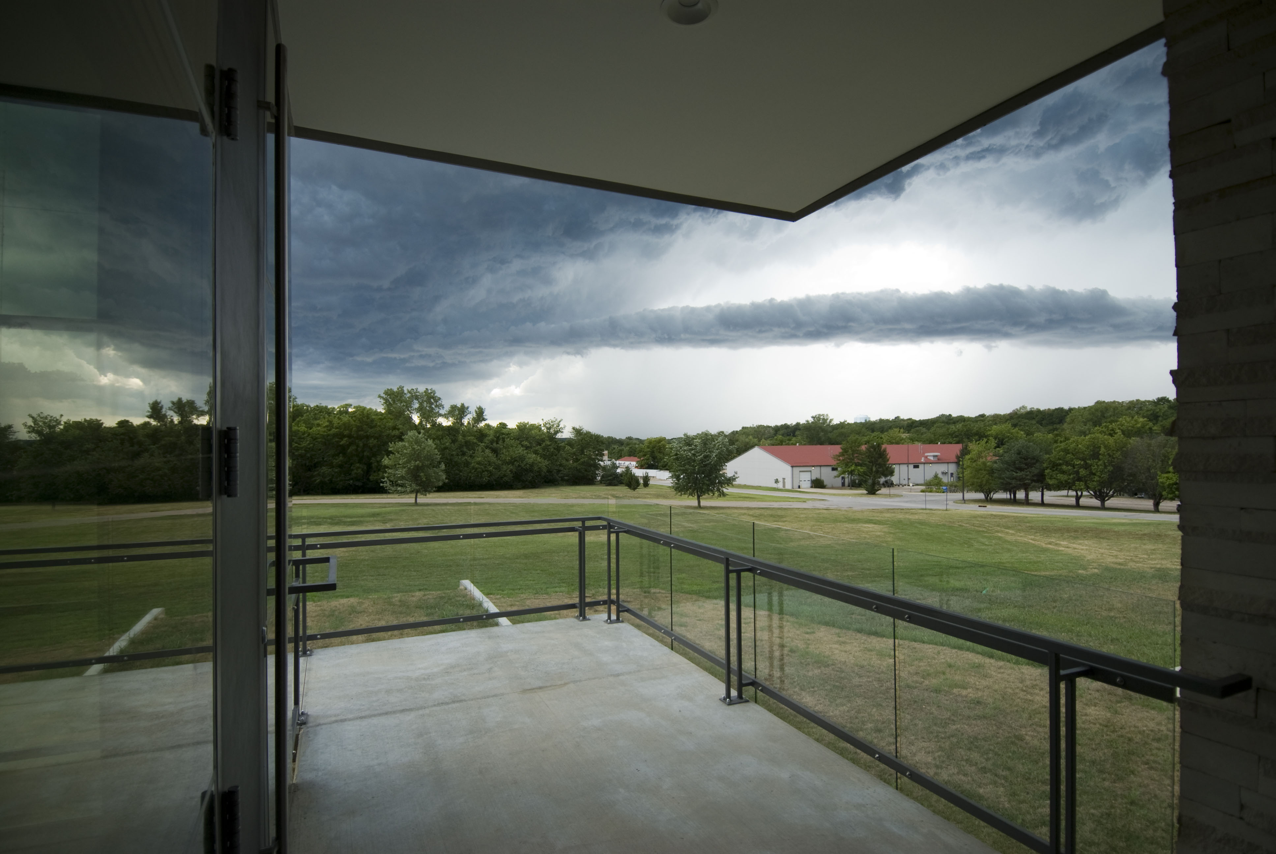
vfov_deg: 67.5
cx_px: 638
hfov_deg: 89.9
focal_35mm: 18
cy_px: 427
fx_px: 639
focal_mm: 12
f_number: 4
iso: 100
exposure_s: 1/40
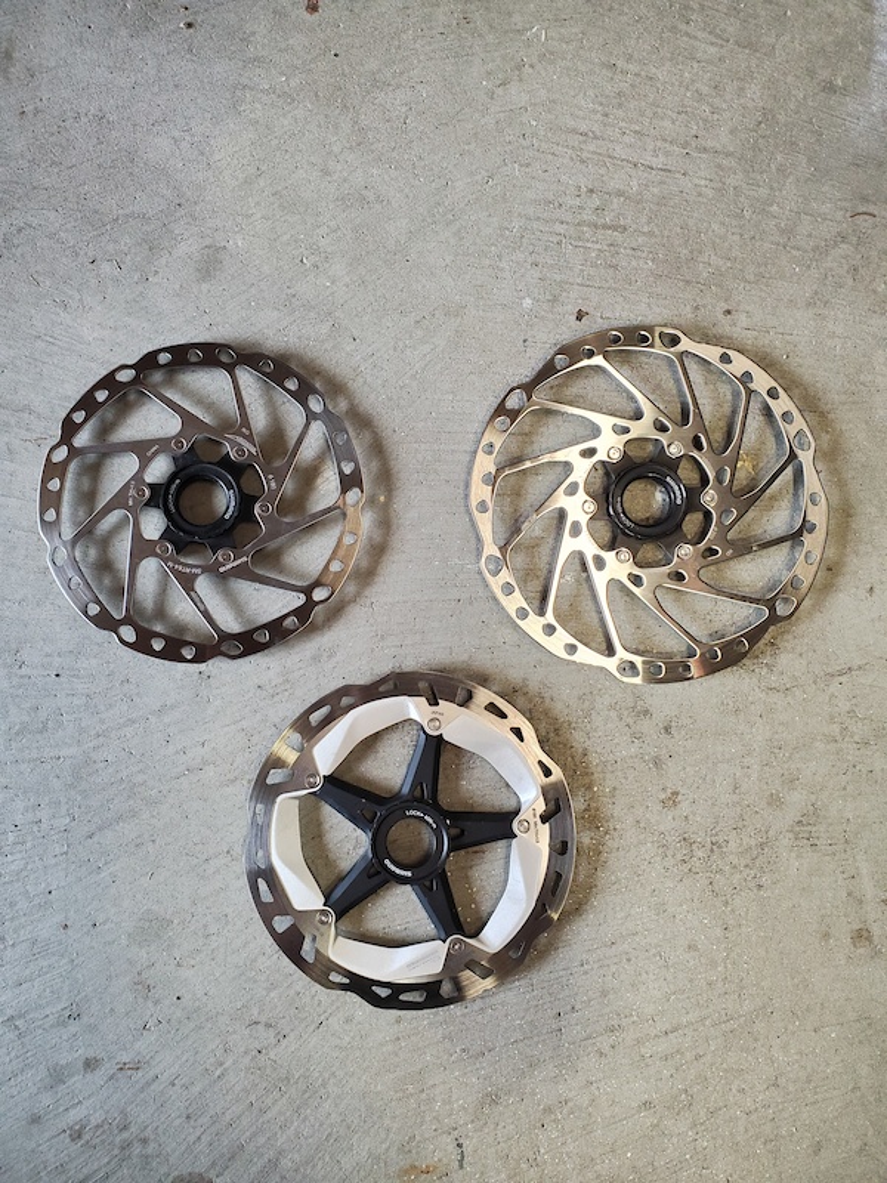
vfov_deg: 67.3
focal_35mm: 26
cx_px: 444
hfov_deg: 53.1
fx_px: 888
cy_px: 592
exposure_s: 1/120
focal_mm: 4.3
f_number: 2.4
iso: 250
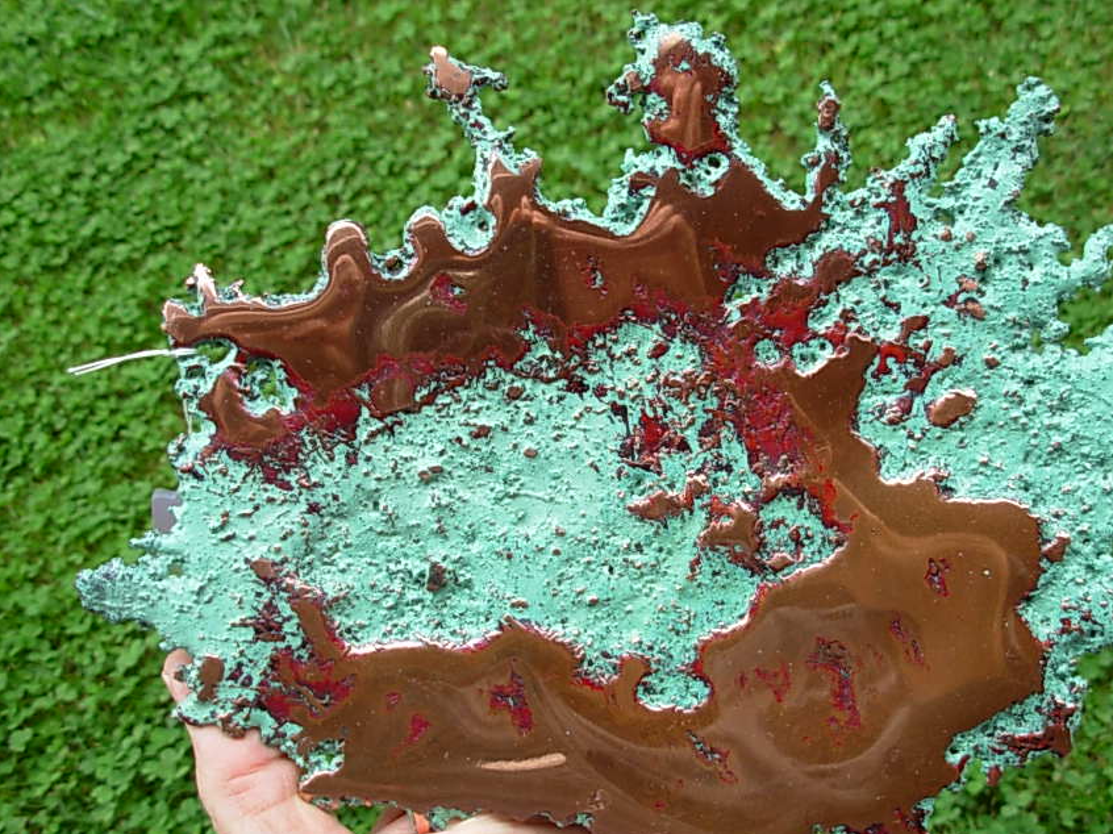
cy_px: 463
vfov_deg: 31.5
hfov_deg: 41.1
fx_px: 1479
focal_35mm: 46
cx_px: 671
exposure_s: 1/124
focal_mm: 6.3
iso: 50
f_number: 2.9
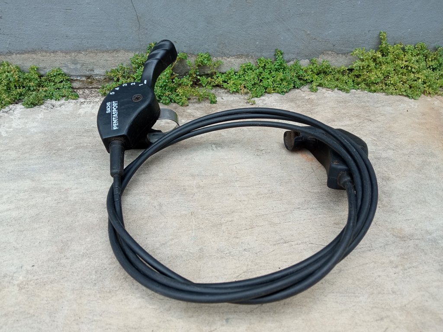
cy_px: 166
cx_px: 222
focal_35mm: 27
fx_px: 346
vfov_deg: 51.4
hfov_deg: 65.3
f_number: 2.2
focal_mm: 3.79
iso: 117
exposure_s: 1/368
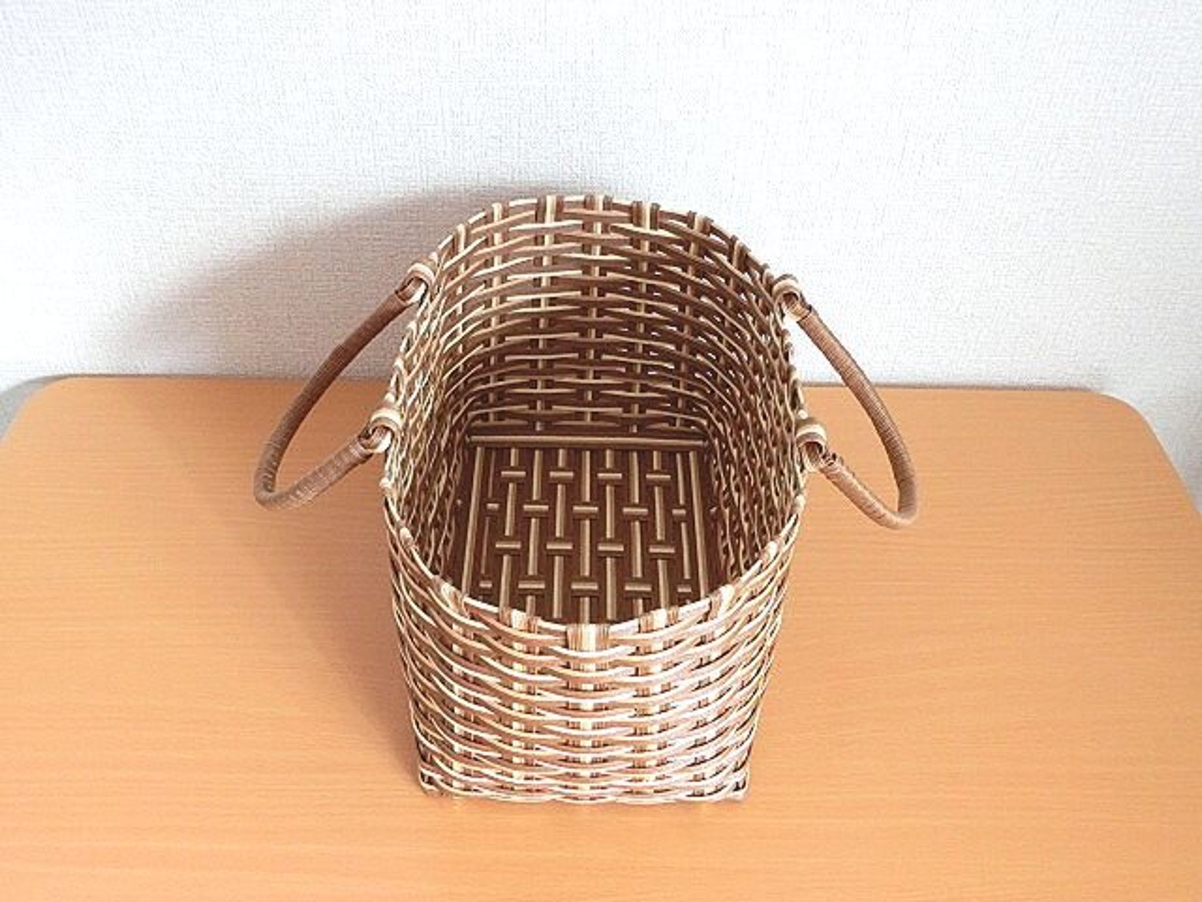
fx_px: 1181
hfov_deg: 54.0
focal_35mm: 34
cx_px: 601
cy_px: 451
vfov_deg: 41.8
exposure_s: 1/30
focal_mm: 6
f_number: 3.9
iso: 500
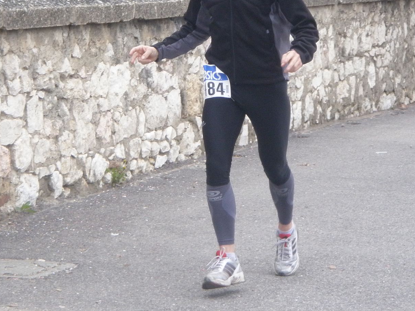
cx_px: 160
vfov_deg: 7.7
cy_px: 68
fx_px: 2302
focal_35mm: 192
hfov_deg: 10.3
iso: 250
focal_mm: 20.1
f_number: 5
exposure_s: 1/250
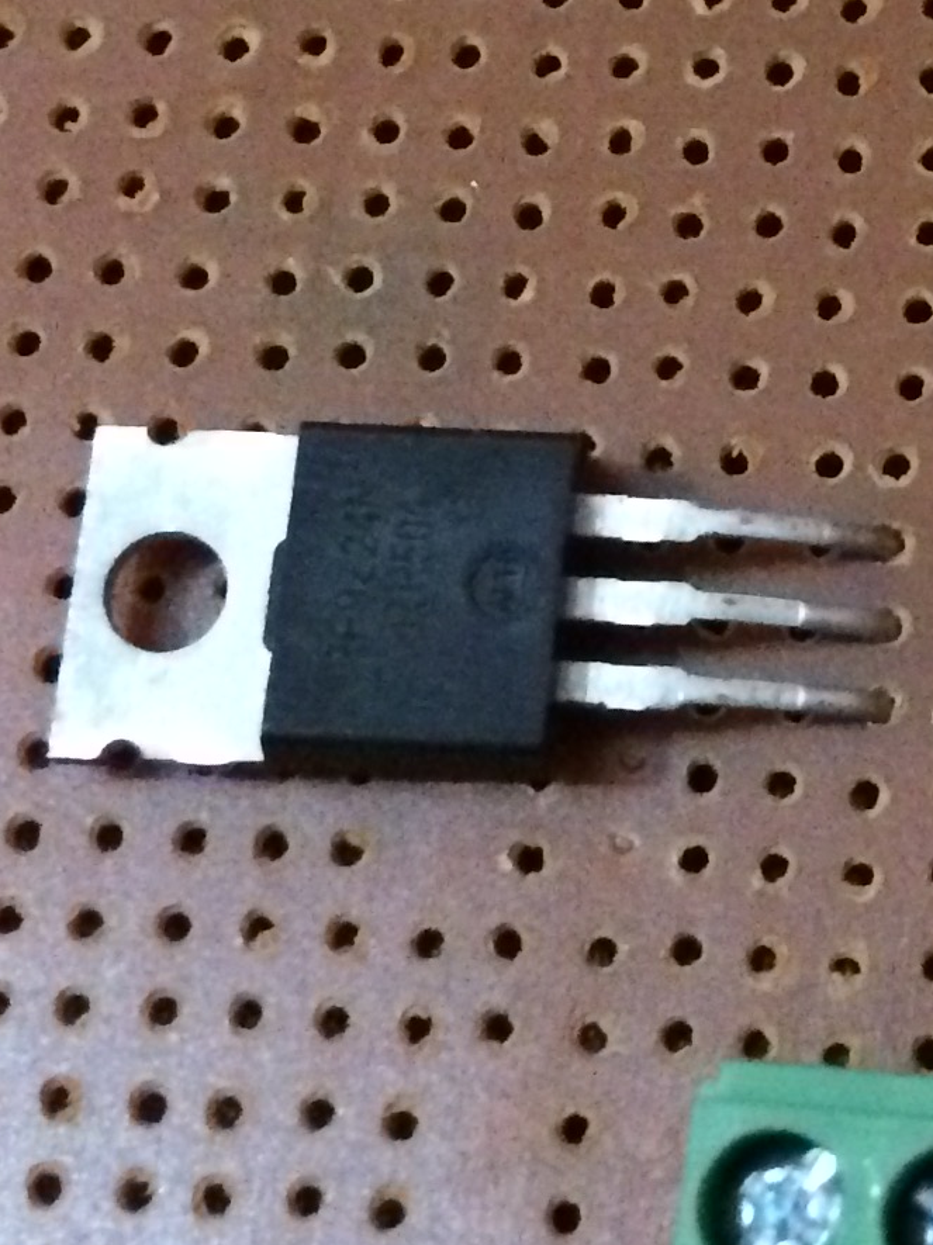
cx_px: 1328
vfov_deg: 17.9
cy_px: -56
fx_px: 3848
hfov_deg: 13.2
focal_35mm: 107
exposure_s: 1/17
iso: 640
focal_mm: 4.15
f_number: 2.2
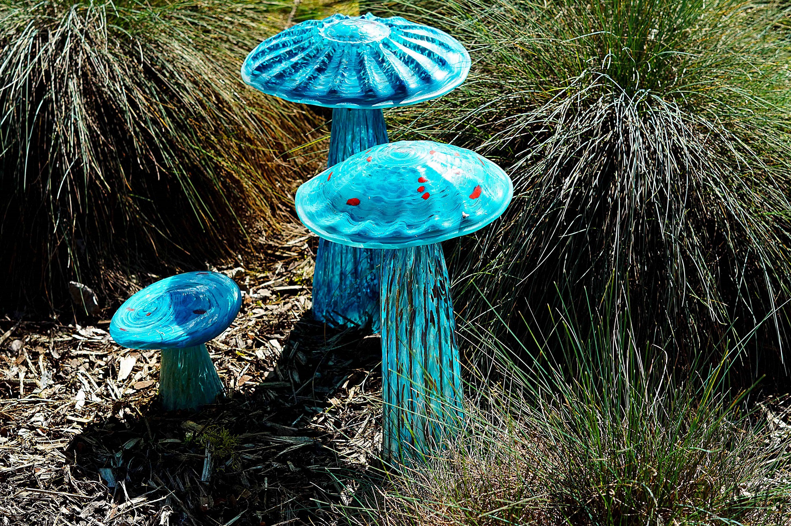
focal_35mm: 75
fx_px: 1647
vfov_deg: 18.2
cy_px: 263
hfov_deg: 27.0
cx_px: 396
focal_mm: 50
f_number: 6.3
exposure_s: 1/200
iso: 100
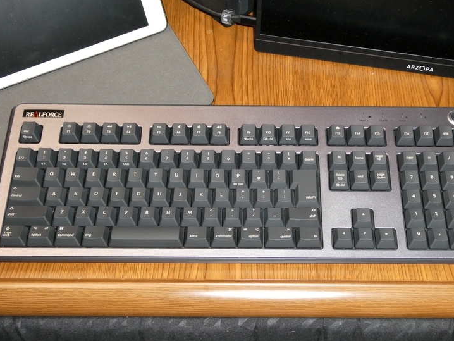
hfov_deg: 38.9
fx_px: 643
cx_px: 245
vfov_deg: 29.7
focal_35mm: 49
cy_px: 159
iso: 500
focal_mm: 7.8
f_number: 3.9
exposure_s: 1/60
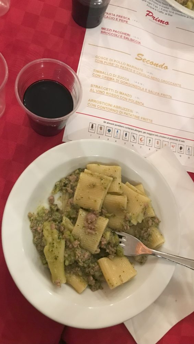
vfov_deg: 62.6
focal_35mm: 31
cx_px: 93
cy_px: 170
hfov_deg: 37.8
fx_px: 283
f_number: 1.8
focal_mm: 3.99
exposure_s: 1/7
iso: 80
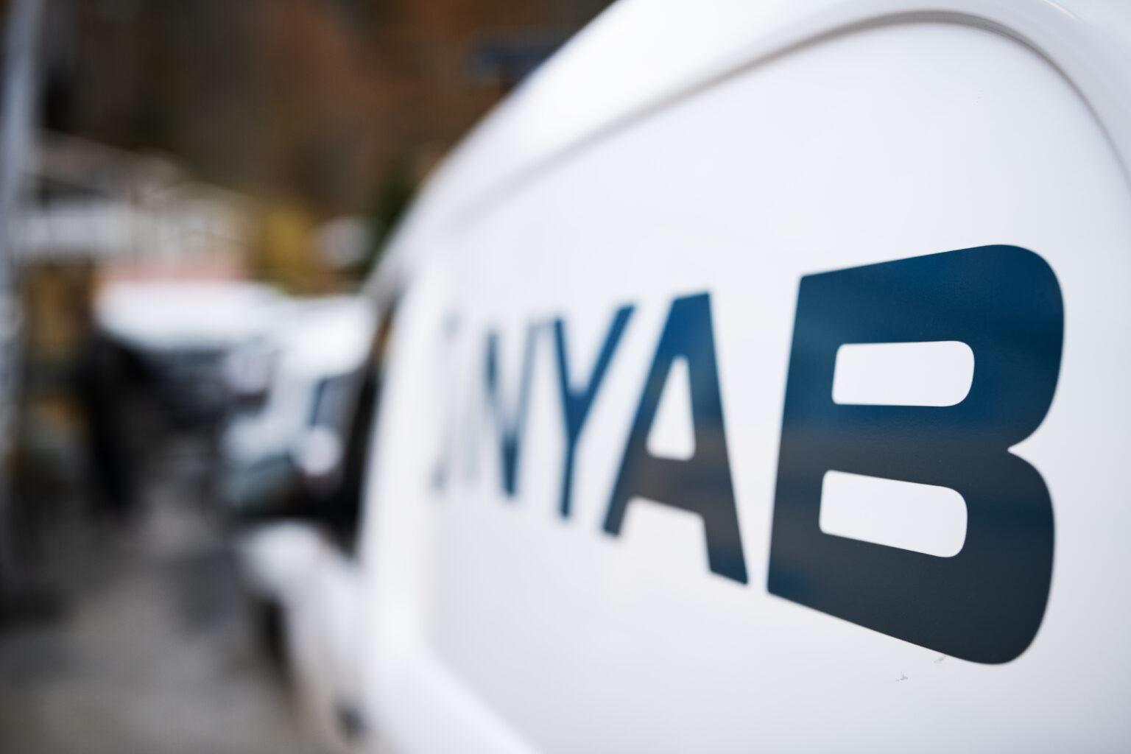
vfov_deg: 33.4
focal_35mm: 40
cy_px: 377
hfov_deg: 48.5
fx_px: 1257
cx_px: 566
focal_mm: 40
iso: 320
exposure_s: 1/800
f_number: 1.8
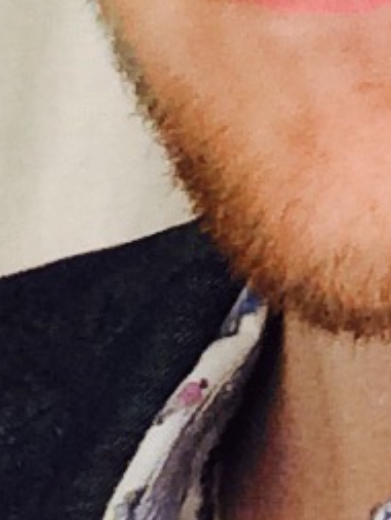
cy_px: -436
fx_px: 2363
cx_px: 486
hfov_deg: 9.3
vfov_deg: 11.6
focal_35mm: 157
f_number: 2.4
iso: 160
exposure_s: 1/33
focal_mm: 2.15
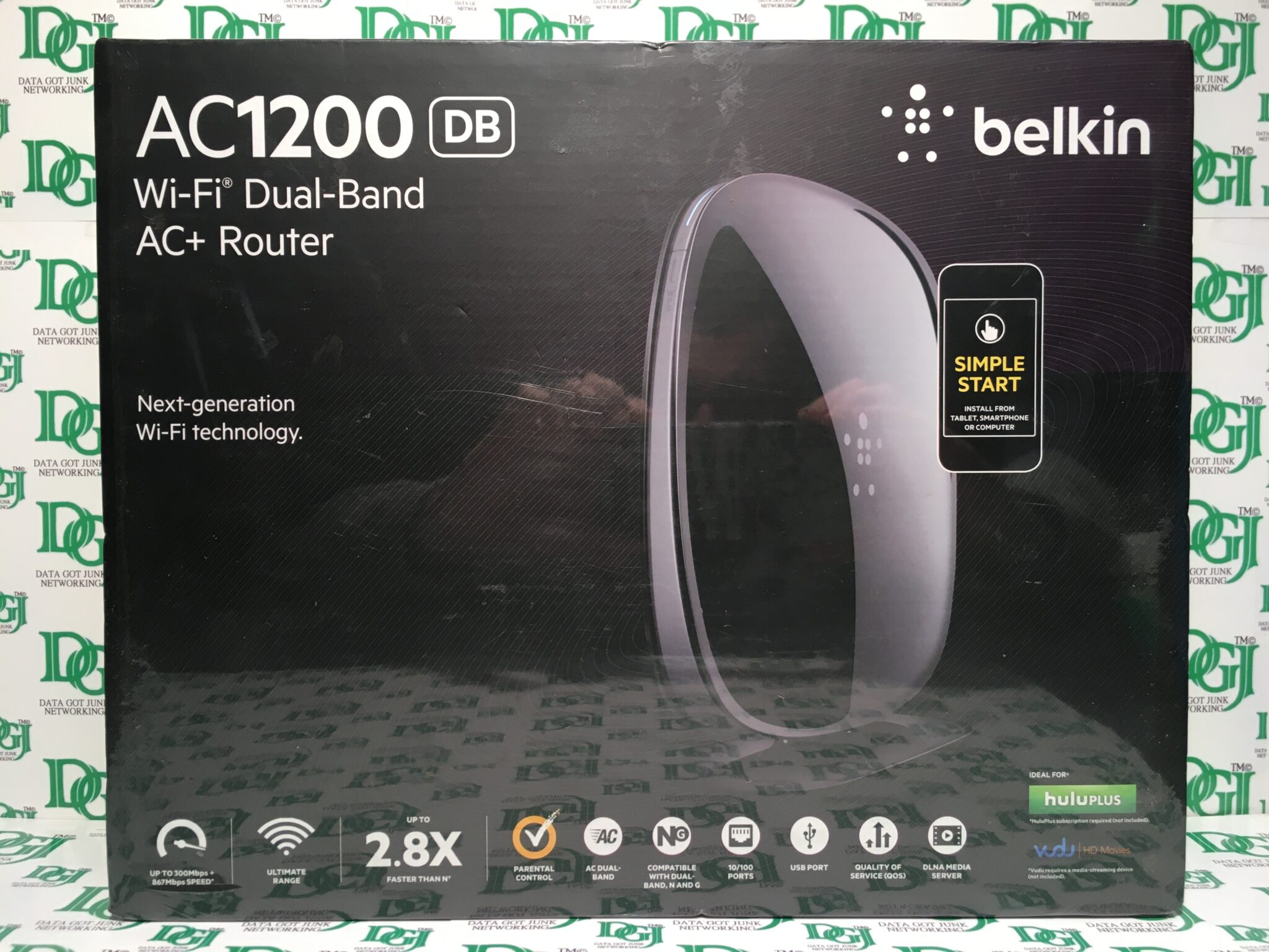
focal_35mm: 29
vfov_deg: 48.2
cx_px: 634
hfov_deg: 61.7
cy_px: 476
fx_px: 1063
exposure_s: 1/40
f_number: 2.2
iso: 32
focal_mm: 4.15
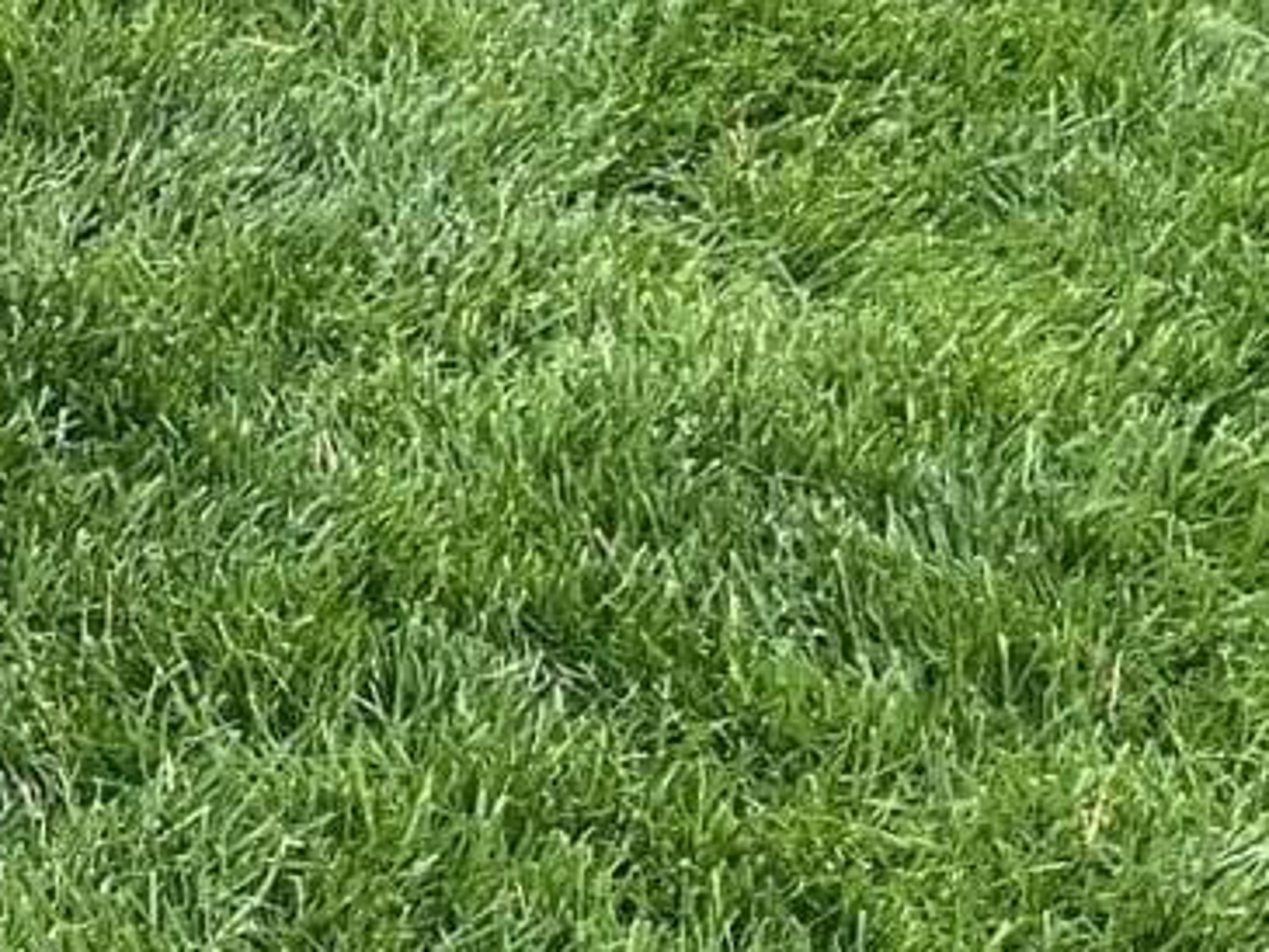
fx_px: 5354
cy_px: -198
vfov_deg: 10.0
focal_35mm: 146
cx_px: -1665
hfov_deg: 11.4
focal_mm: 5.1
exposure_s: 1/75
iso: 125
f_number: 1.6
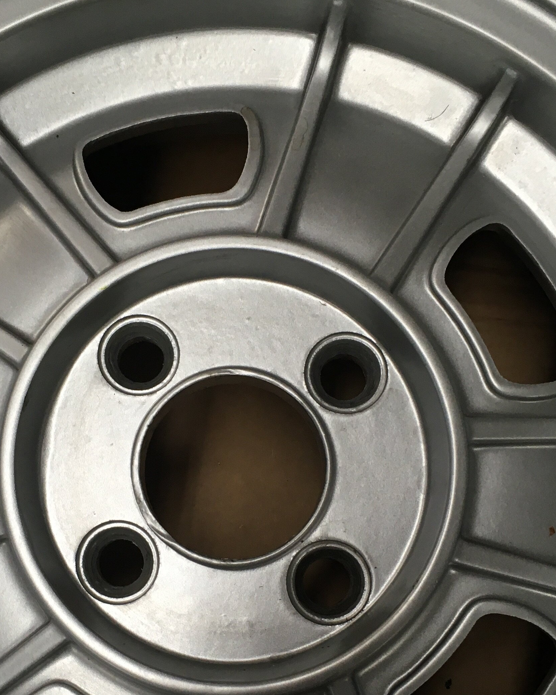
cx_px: 209
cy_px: 445
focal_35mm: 55
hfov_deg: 27.5
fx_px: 1131
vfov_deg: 33.9
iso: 25
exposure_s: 1/30
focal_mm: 4.15
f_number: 2.2
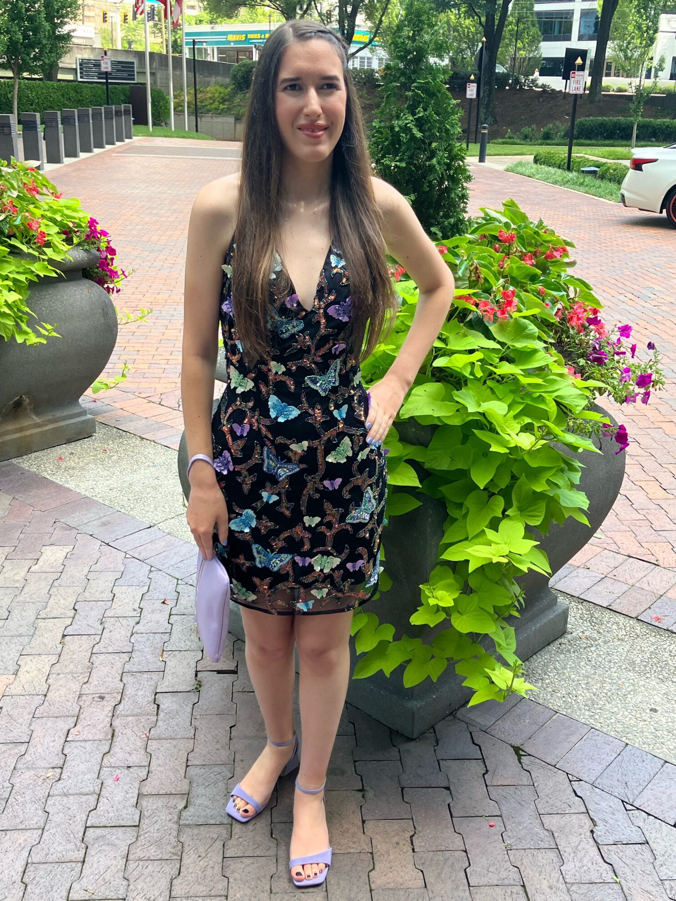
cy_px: 440
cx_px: 335
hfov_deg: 39.7
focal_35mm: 36
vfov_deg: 51.4
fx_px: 937
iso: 25
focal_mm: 3.99
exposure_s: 1/211
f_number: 1.8
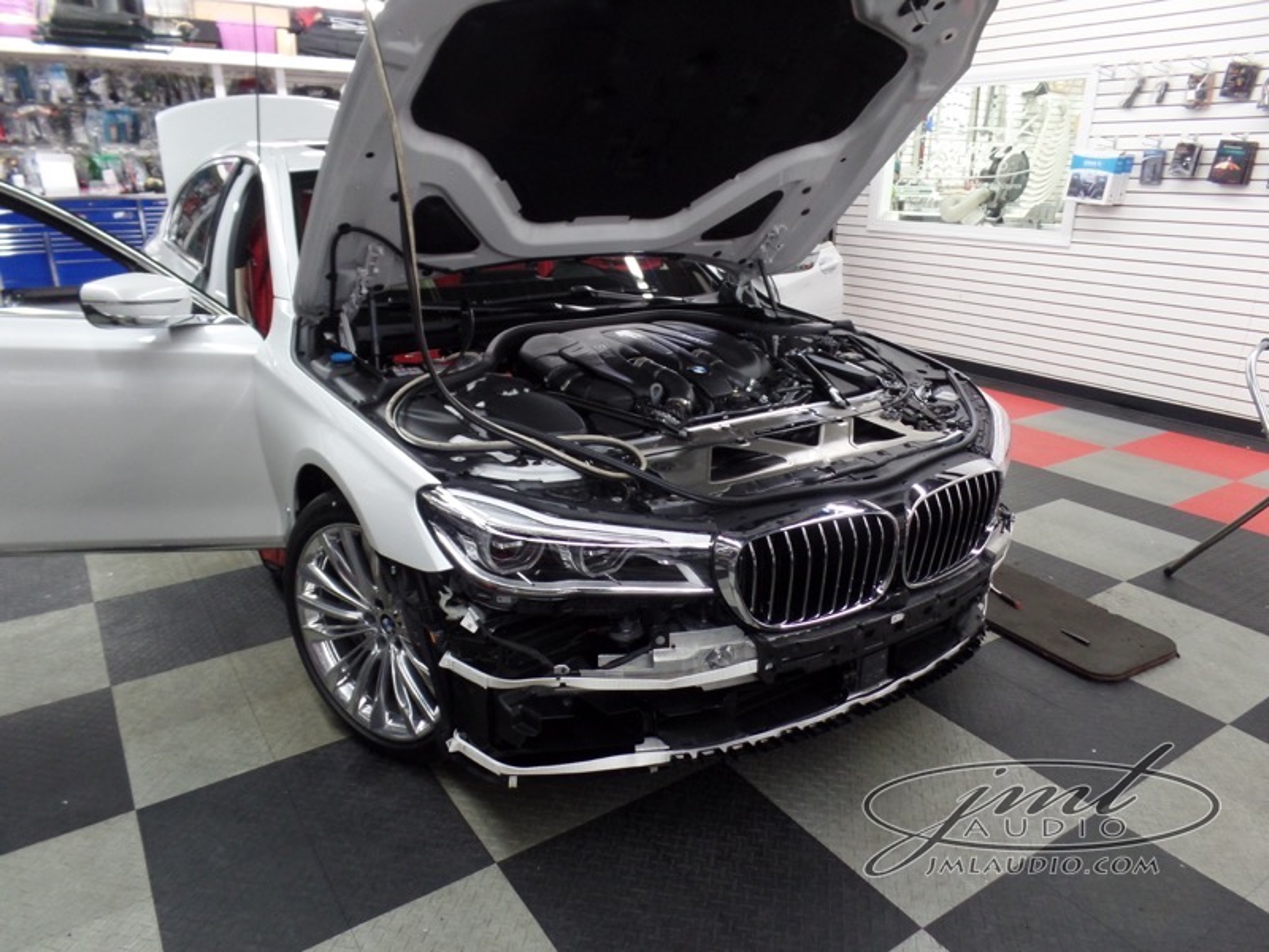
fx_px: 843
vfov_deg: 58.9
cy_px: 476
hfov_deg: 73.9
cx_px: 634
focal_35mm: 23
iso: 320
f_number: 2.8
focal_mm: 4.1
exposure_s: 1/30
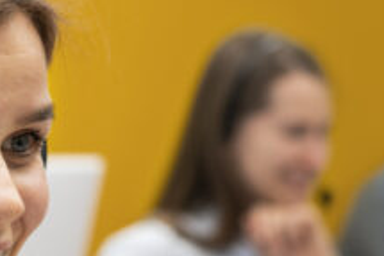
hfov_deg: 11.4
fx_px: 1908
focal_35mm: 179
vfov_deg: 7.6
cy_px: 341
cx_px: 39
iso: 800
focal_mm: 50
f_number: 2.8
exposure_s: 1/250
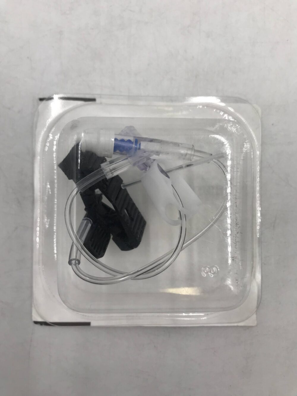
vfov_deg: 63.4
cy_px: 198
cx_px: 148
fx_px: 320
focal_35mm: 28
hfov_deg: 49.8
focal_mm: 3.99
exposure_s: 1/187
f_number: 1.8
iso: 20
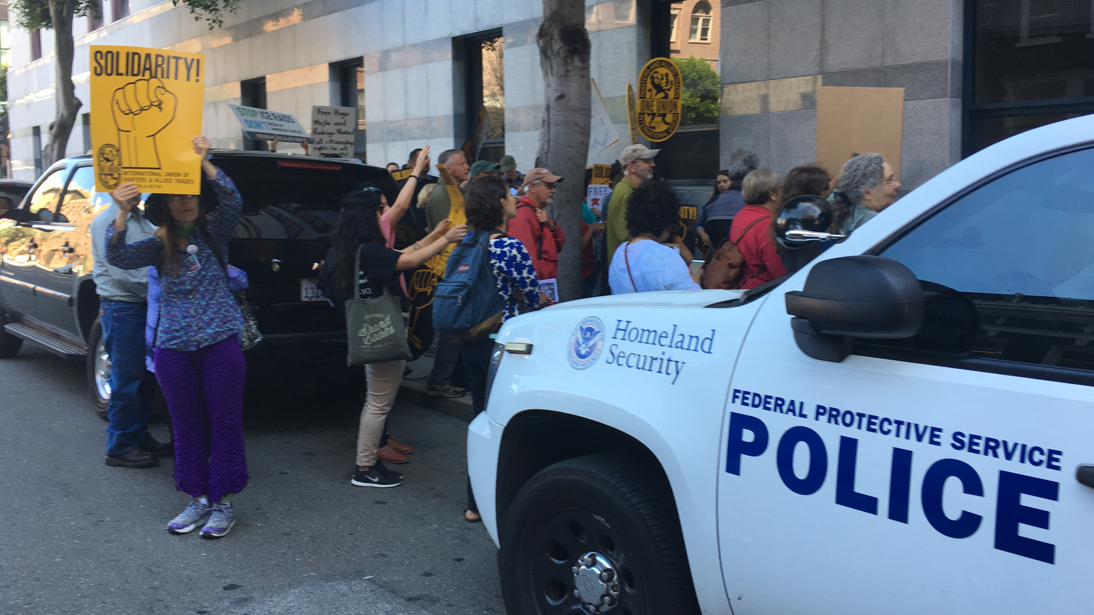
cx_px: 538
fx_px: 957
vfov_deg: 35.5
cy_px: 254
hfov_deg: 59.5
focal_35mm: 33
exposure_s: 1/120
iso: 32
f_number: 2.2
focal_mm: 4.15
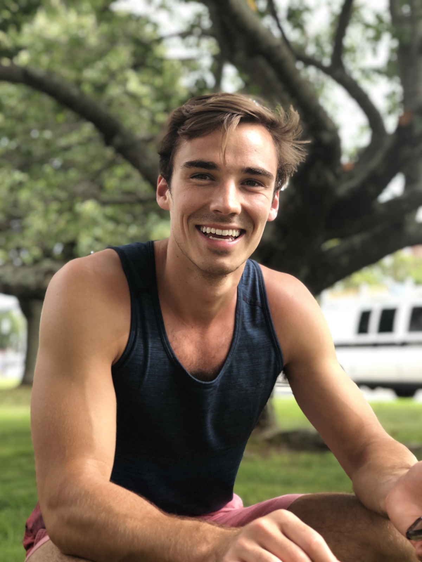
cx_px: 211
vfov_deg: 36.8
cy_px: 281
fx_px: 845
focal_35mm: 52
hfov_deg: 28.0
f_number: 2.4
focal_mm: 6
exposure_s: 1/60
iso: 20
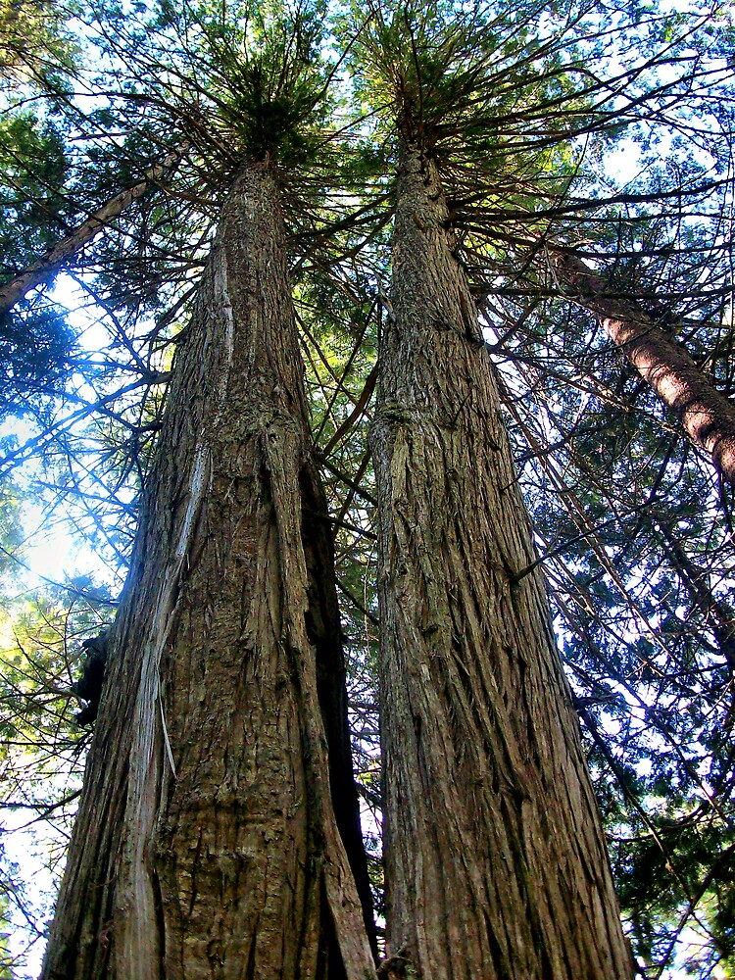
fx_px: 963
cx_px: 368
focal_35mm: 34
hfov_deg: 41.8
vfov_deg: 54.0
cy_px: 490
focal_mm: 5.7
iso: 160
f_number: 2.8
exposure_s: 1/43.6
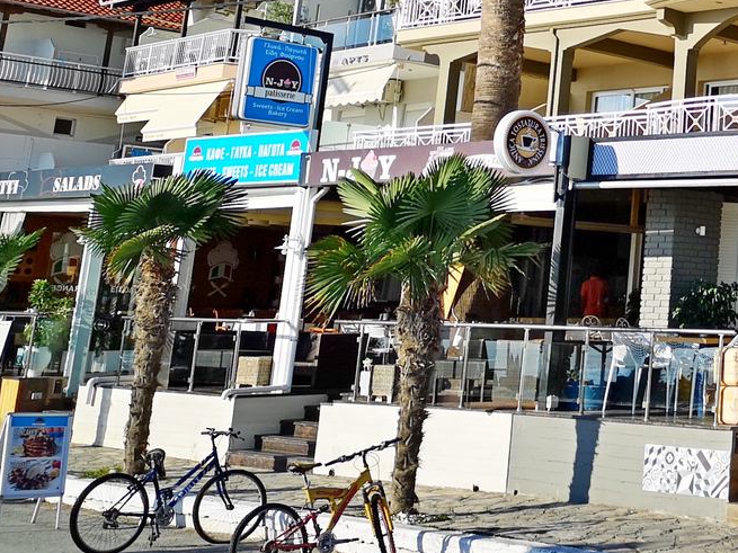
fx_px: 1407
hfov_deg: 26.1
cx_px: 897
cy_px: 2
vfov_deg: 21.5
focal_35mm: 66
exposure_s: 1/1678
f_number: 1.8
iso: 50
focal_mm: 3.95
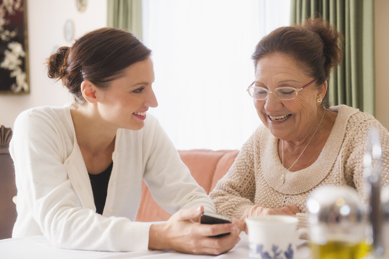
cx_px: 194
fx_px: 605
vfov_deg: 24.2
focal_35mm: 56
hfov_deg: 35.7
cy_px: 130
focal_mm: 56
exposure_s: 1/40
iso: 400
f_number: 3.5
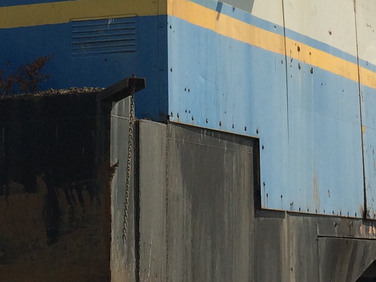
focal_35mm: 109
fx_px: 1184
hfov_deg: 18.0
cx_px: 259
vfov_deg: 13.3
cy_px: -47
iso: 32
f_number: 2.2
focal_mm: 4.15
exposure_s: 1/3165
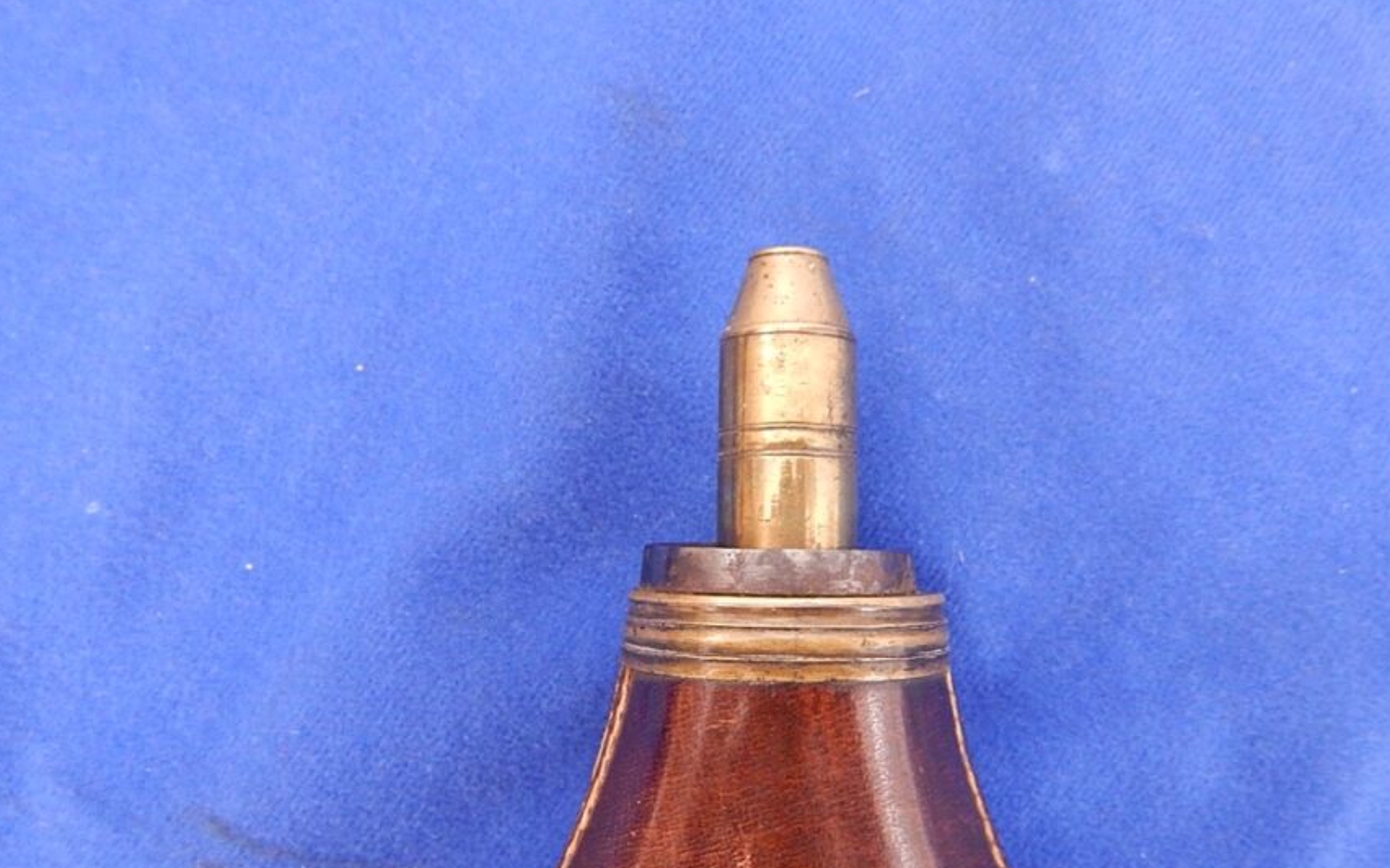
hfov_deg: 66.2
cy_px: 449
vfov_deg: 44.5
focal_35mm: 28
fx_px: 1061
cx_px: 784
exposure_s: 1/8
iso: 500
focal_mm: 4
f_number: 3
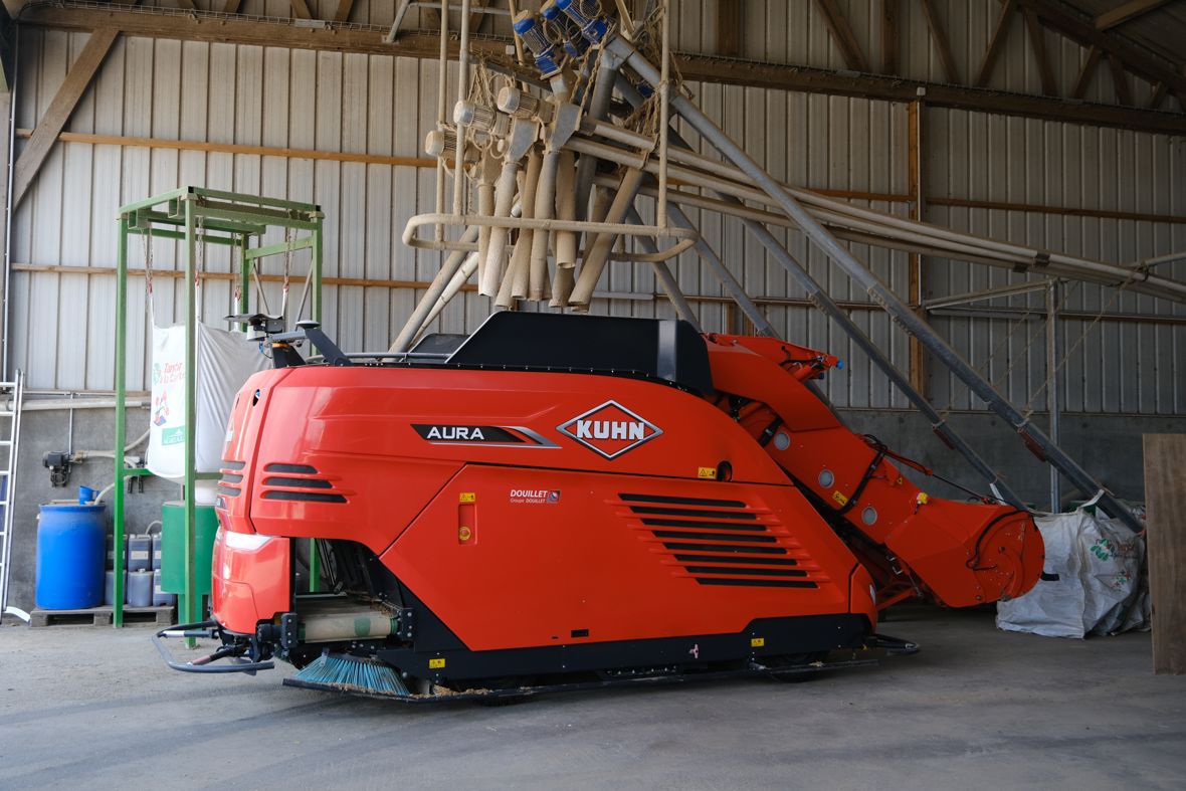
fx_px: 1153
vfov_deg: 37.9
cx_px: 593
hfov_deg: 54.4
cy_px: 396
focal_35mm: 35
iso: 160
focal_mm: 23.5
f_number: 4
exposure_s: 1/125
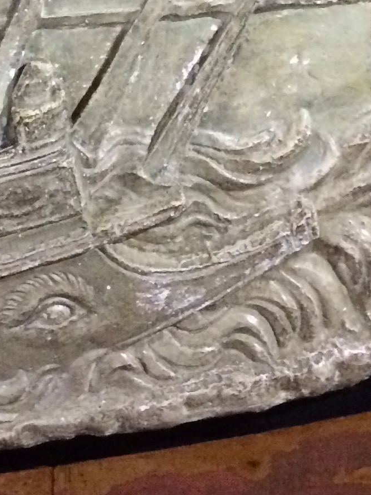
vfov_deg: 17.0
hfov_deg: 13.5
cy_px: -190
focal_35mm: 107
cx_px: -46
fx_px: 1530
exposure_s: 1/17
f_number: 2.2
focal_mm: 4.15
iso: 320
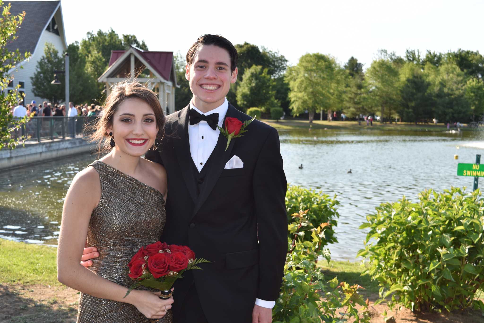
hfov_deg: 42.3
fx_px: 625
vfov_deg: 28.9
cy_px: 162
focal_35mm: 46
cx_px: 242
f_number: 6.3
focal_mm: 31
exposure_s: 1/160
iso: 100
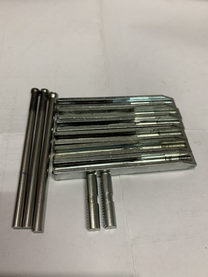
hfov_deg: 53.1
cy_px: 138
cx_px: 104
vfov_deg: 67.3
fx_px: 208
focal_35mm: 26
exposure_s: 1/50
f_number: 1.8
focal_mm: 4.25
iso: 125
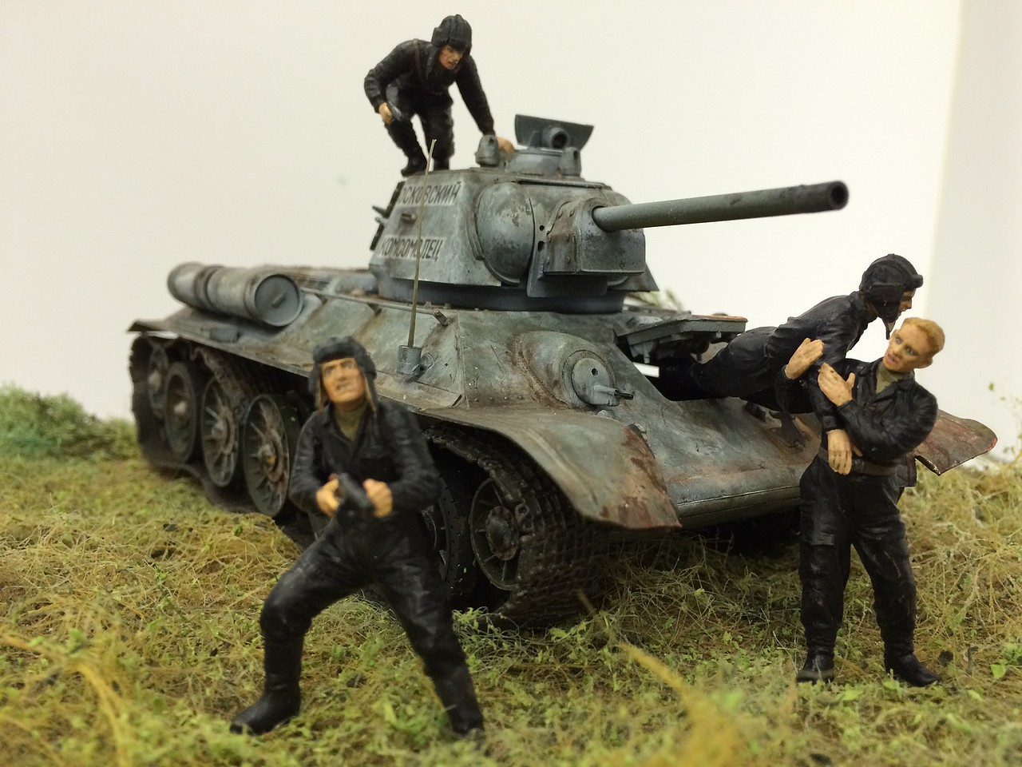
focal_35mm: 29
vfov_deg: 48.2
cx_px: 511
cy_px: 384
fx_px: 856
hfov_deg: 61.7
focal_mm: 4.15
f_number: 2.2
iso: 160
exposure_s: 1/30
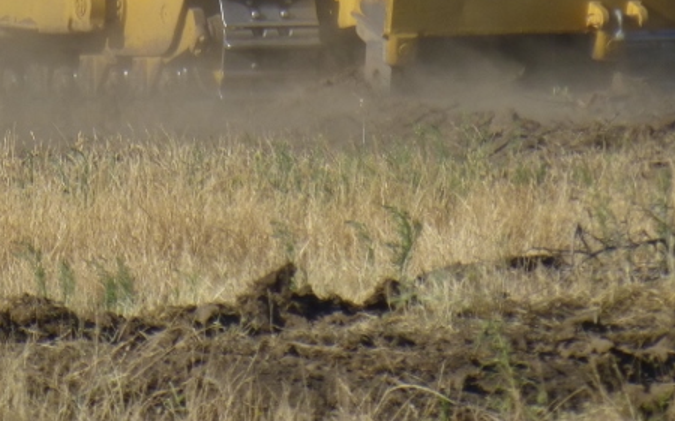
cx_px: 142
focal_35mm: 811
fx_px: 14915
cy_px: -142
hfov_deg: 2.6
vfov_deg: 1.6
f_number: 5.9
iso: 100
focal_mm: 60
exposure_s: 1/500
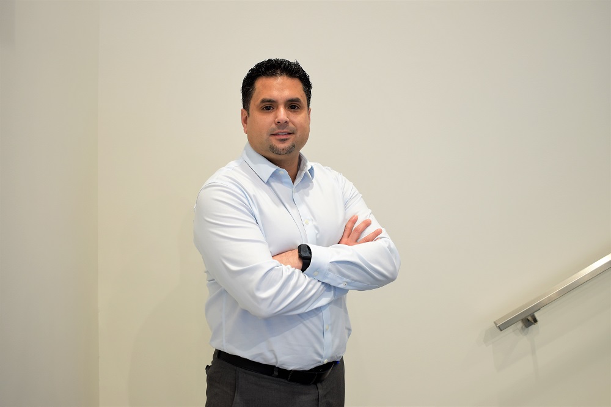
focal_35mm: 42
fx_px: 713
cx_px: 306
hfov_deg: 46.4
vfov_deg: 31.9
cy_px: 204
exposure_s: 1/50
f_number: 4.5
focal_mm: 28
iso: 400
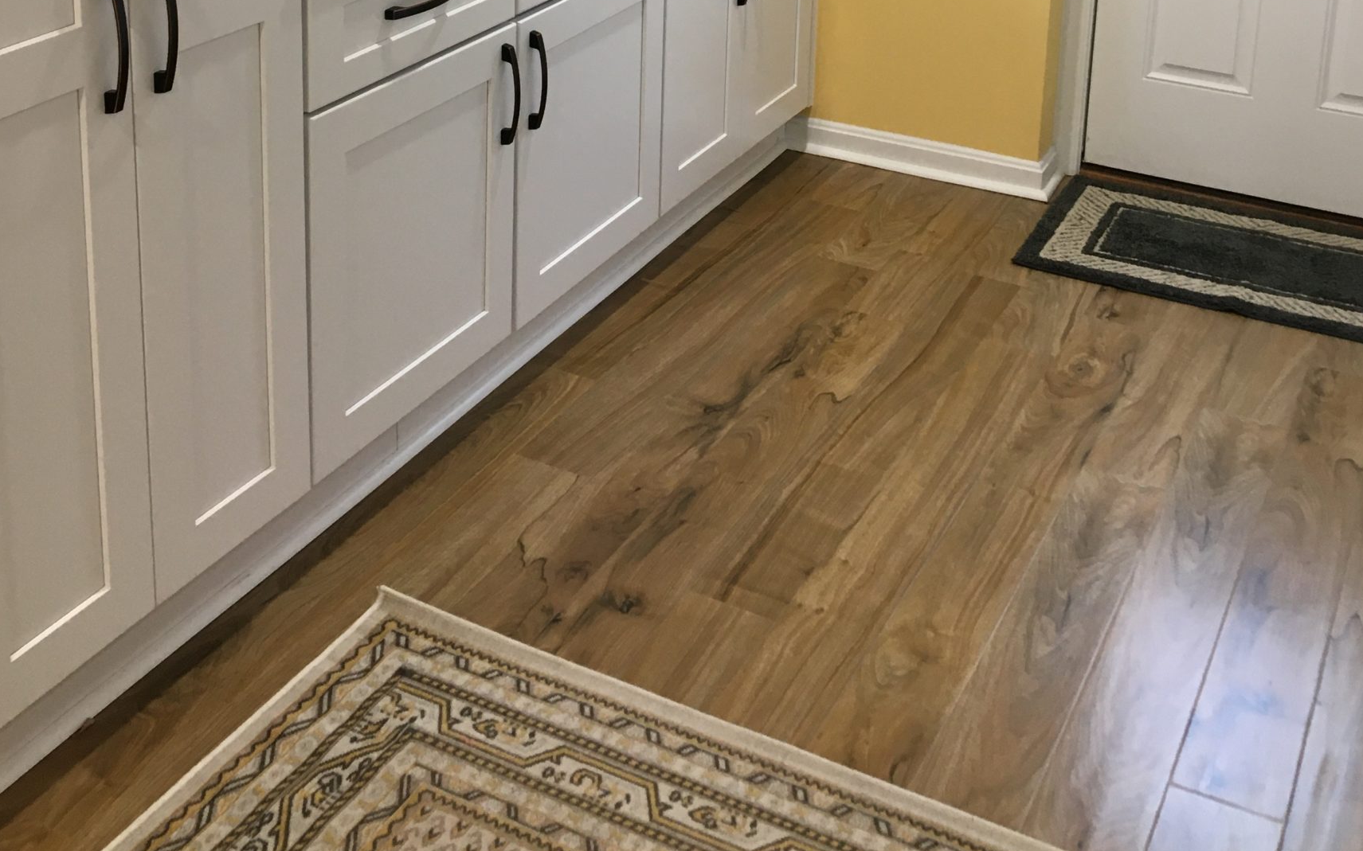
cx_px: 621
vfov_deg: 25.9
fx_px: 1709
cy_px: -88
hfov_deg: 43.4
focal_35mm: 46
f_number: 2.2
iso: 64
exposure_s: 1/30
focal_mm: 4.15
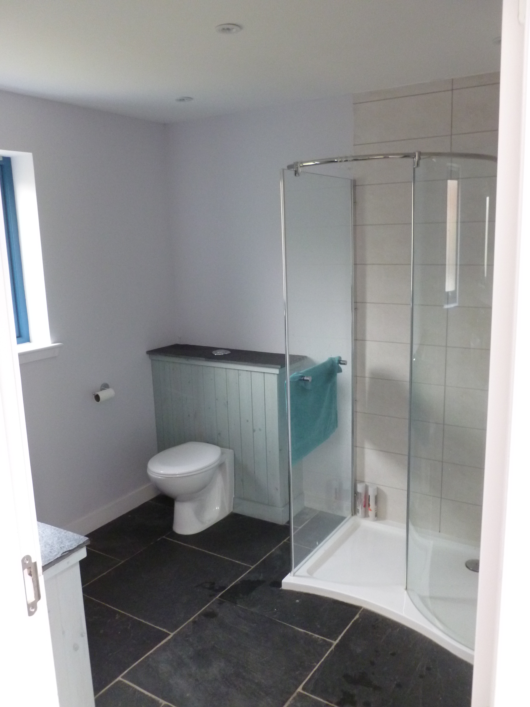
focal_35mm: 28
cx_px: 265
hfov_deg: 49.7
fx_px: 572
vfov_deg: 63.4
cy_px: 354
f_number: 3.3
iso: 400
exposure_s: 1/13
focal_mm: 5
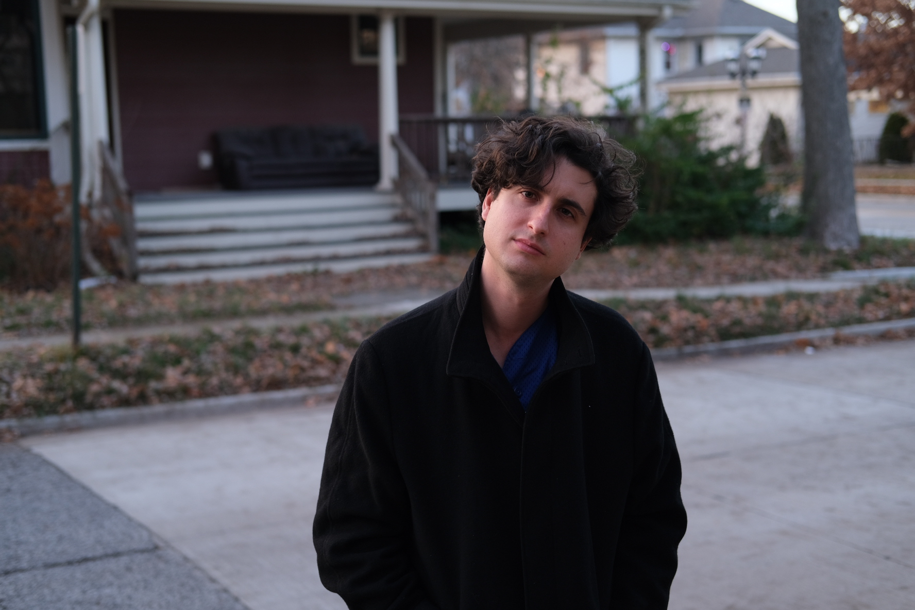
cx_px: 458
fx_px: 1347
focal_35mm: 53
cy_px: 305
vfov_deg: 25.5
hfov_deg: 37.5
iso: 320
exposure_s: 1/140
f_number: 2.5
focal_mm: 35
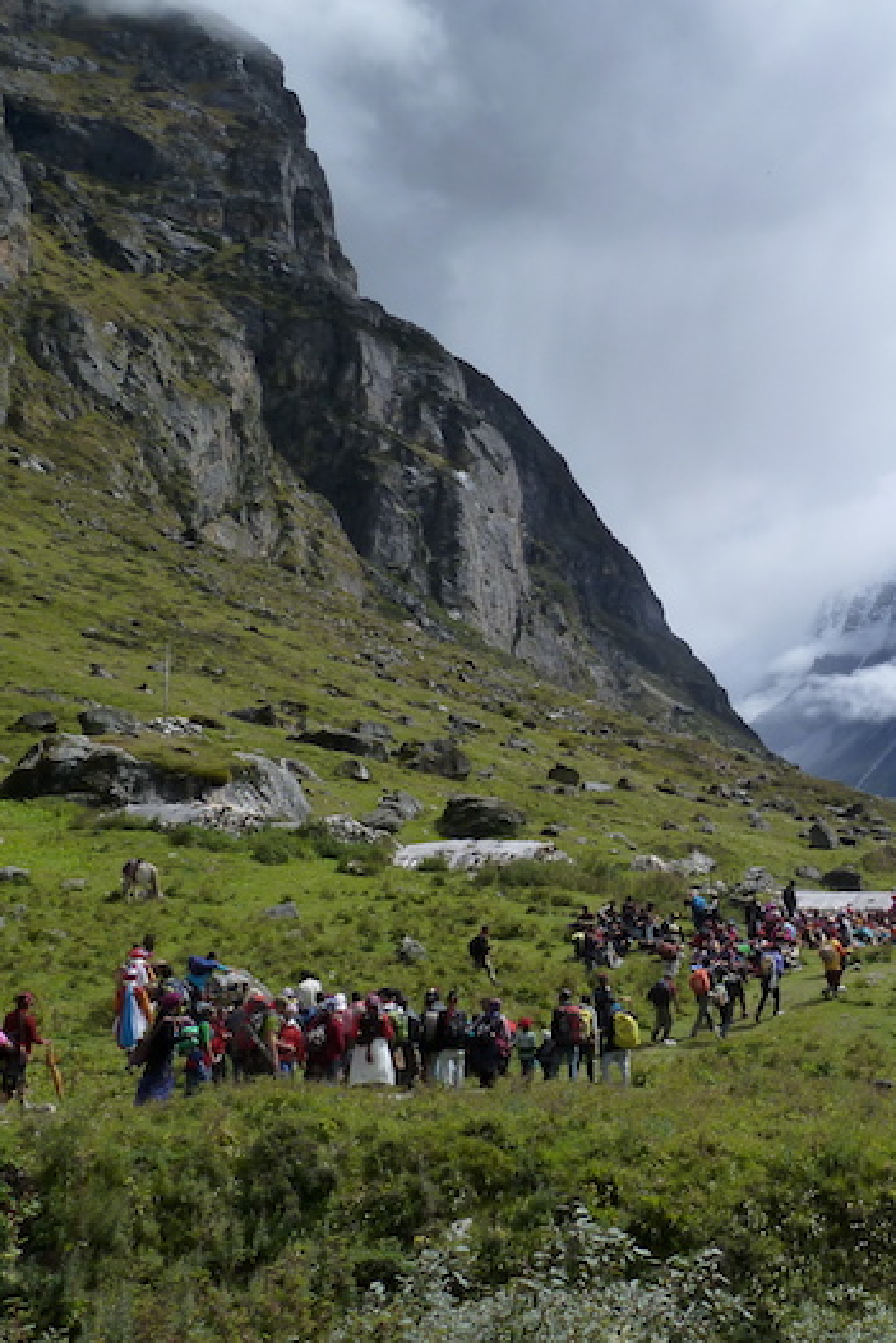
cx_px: 849
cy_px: 668
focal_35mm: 42
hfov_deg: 30.2
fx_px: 1567
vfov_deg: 46.4
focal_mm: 5
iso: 125
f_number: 5.6
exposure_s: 1/640
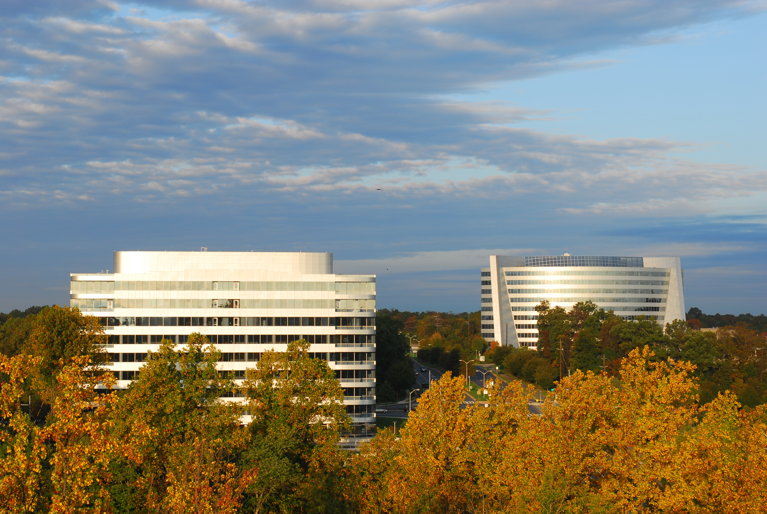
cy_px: 257
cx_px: 384
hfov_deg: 28.0
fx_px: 1536
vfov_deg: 19.0
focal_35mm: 72
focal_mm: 48
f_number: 8
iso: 100
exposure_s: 1/100
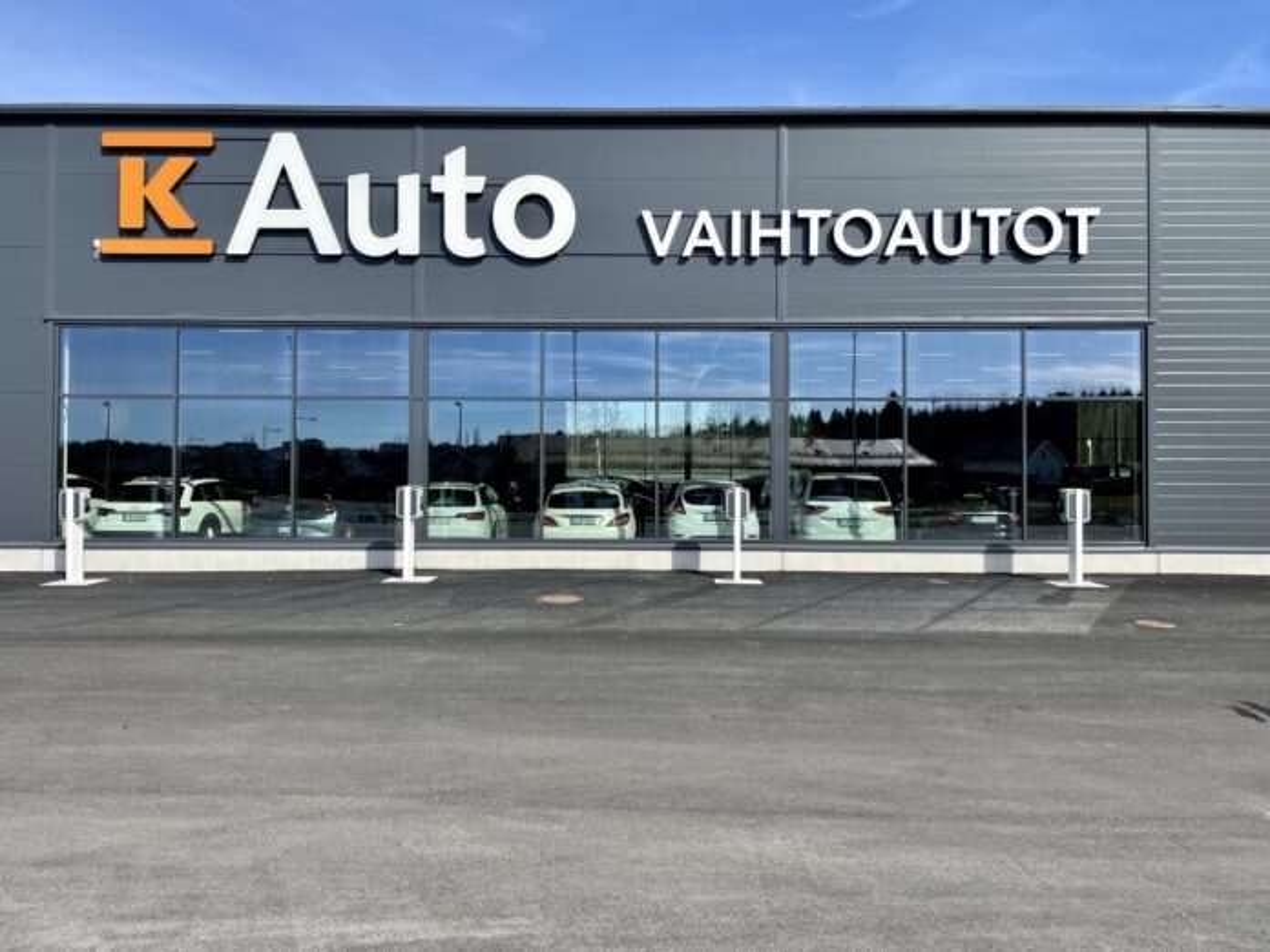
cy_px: 476
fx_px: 954
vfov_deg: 53.1
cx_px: 635
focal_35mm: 26
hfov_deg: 67.3
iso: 32
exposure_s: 1/2882
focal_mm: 4.2
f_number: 1.6
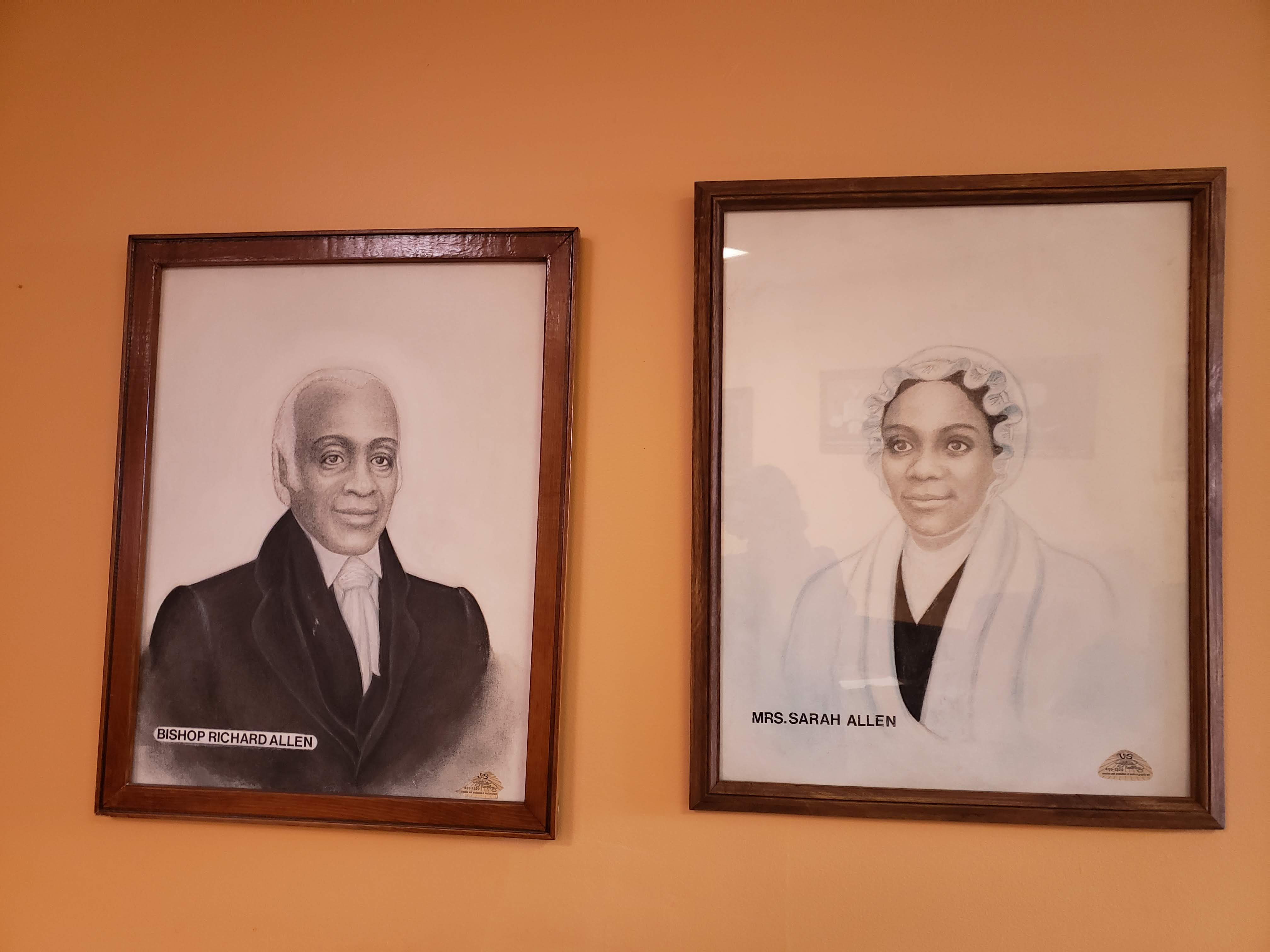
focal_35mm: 26
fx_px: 954
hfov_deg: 67.3
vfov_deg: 53.1
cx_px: 635
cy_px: 476
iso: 250
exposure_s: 1/30
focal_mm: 4.3
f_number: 1.5
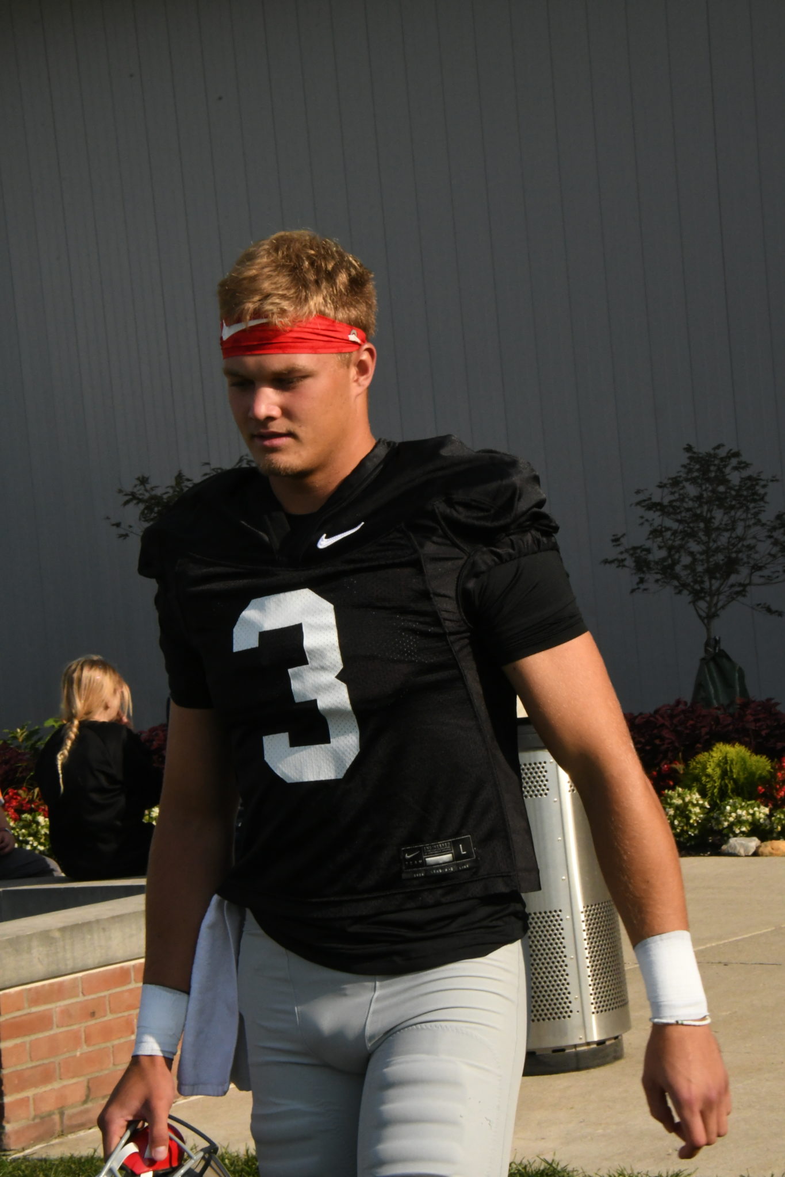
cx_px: 392
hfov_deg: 15.2
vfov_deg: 22.6
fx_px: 2944
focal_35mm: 90
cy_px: 588
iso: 2500
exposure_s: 1/500
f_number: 29
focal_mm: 60
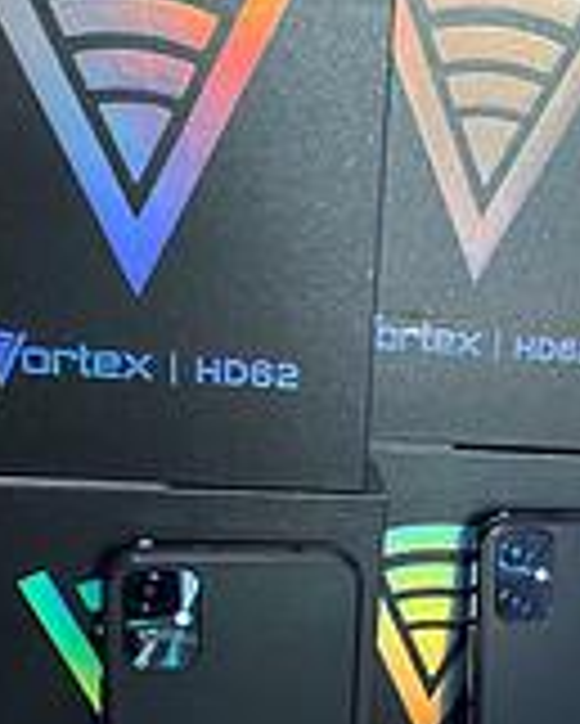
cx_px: 544
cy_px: 634
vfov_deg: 29.0
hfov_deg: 23.5
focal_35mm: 63
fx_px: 1351
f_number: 1.8
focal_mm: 4.25
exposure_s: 1/30
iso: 500
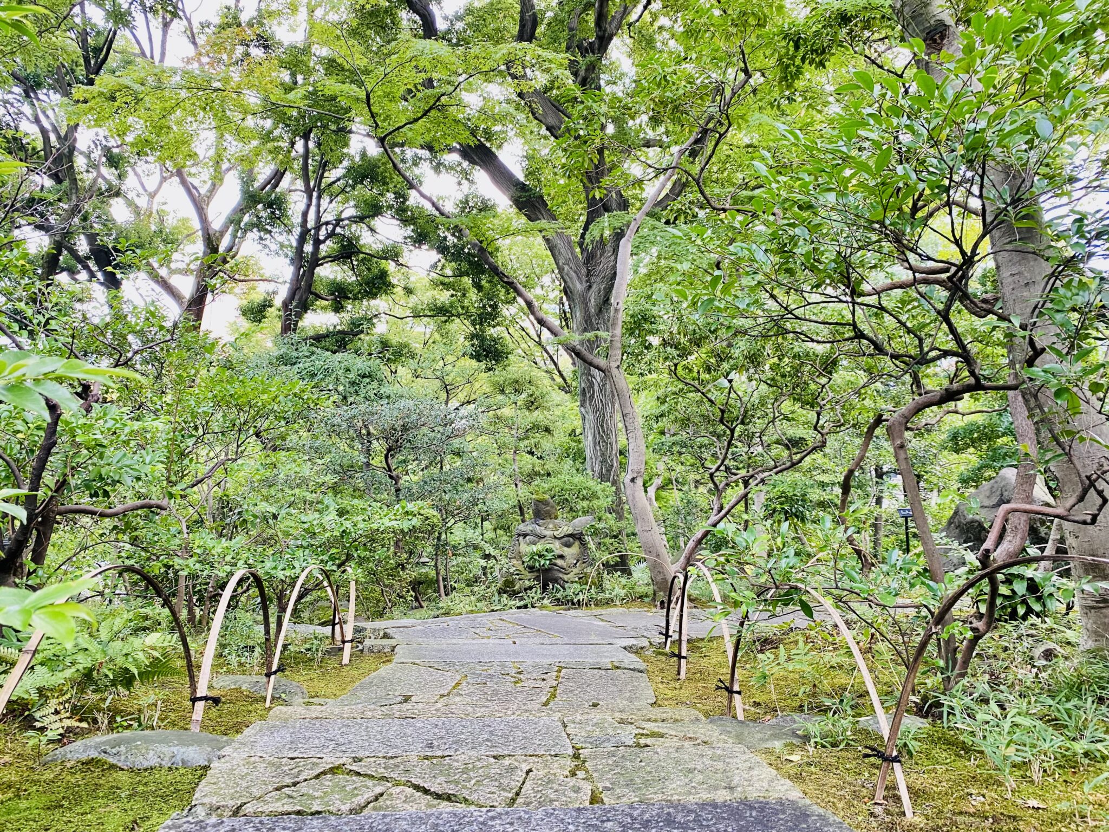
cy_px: 416
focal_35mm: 26
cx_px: 554
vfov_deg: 53.1
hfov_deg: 67.3
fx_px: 833
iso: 125
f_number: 1.8
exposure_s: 1/76
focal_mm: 4.25
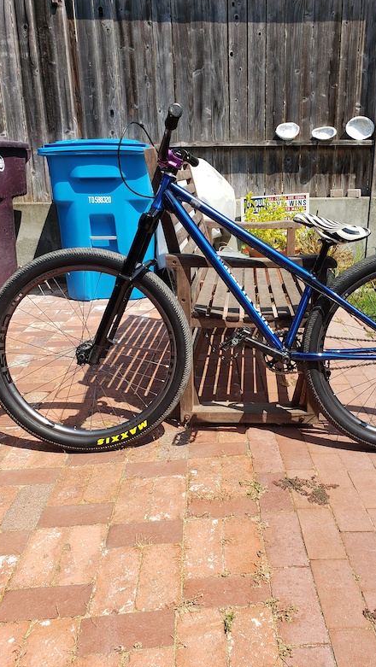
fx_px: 513
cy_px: 328
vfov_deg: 66.0
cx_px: 249
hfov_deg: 39.8
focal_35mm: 29
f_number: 2.4
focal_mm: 4.3
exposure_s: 1/1036
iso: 50
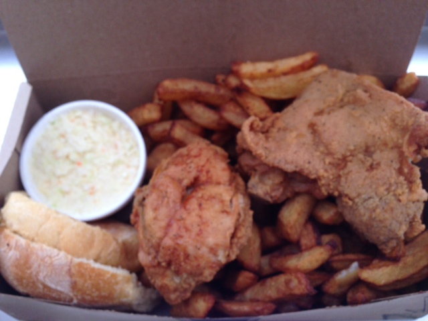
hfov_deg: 55.4
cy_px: 160
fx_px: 408
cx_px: 214
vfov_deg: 42.9
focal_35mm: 33
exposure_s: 1/120
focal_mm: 4.12
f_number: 2.4
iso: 80
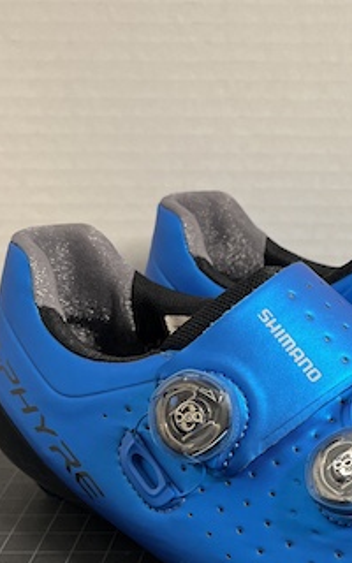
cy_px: 394
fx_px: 1059
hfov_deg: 17.9
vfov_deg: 29.5
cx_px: 424
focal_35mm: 69
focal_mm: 5.1
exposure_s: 1/120
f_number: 1.6
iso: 80
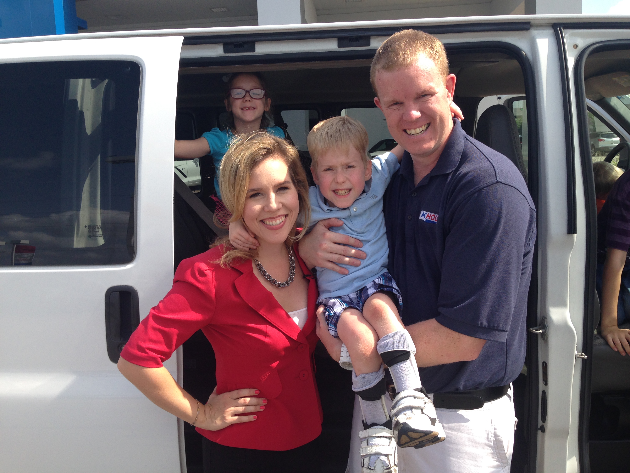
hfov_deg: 55.4
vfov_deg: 42.9
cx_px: 315
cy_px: 236
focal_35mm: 33
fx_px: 601
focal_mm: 4.12
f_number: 2.4
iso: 50
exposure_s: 1/874
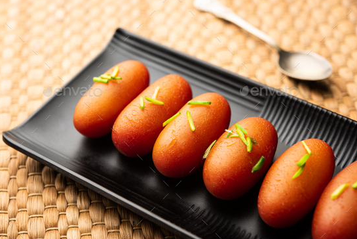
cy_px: 122
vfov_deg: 20.9
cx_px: 169
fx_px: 645
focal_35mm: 65
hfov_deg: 30.9
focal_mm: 60
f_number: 5
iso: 125
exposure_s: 1/125
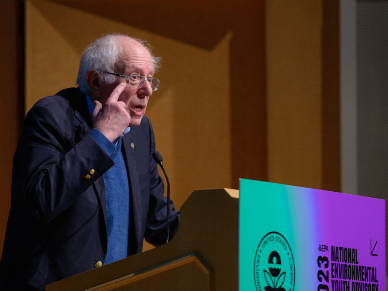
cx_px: 180
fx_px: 3655
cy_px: 145
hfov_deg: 6.1
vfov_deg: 4.6
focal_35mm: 326
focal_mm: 300
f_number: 4
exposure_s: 1/160
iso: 1600
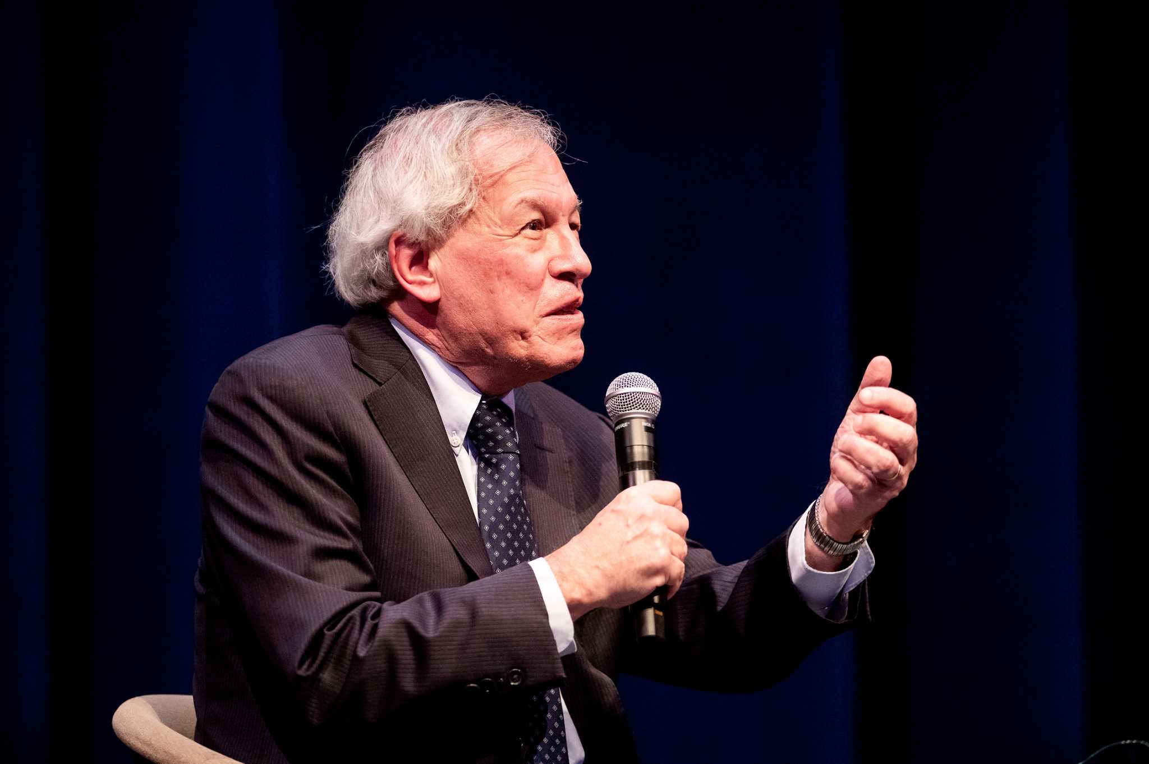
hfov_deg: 6.9
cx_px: 574
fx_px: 9567
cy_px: 382
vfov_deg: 4.6
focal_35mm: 300
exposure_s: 1/750
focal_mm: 300
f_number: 4.8
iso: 6400
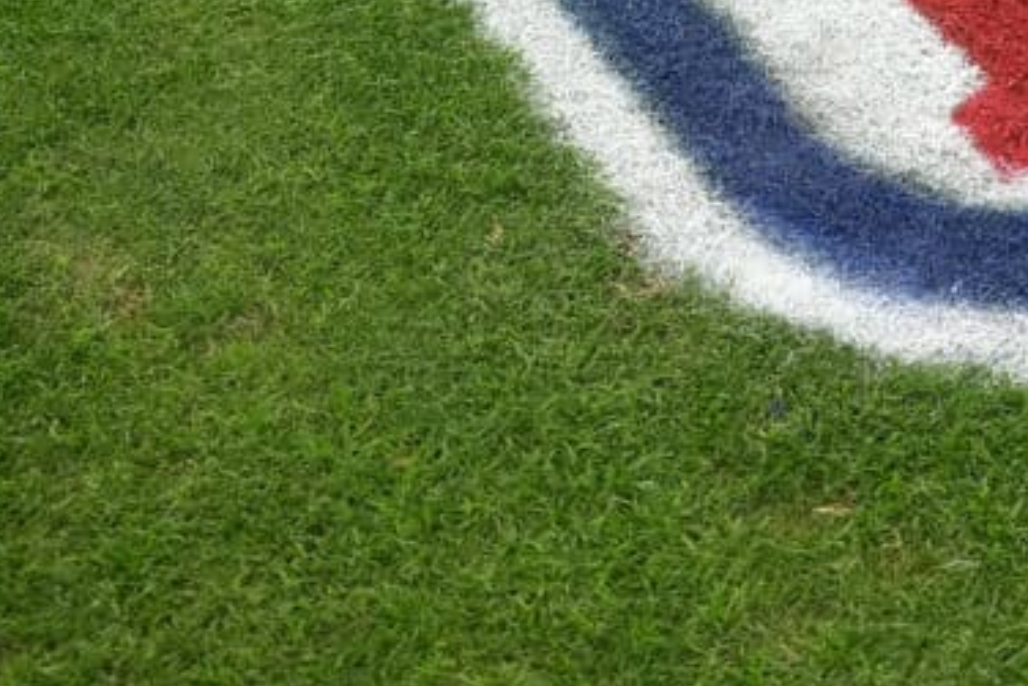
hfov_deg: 16.5
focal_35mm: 118
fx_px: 3371
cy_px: -180
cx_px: 1271
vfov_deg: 11.4
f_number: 2.8
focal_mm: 37
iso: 2500
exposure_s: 1/3200
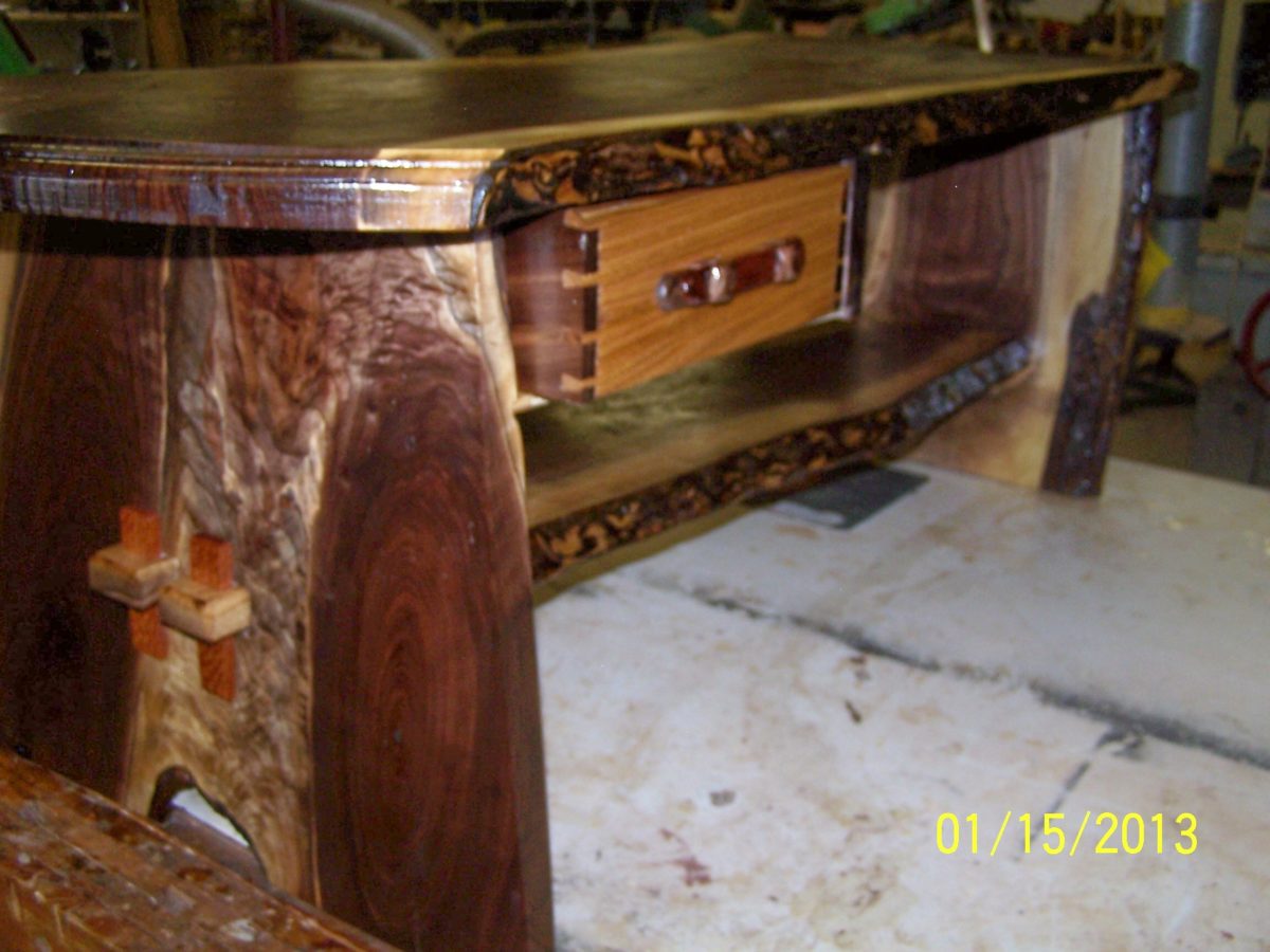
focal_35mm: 38
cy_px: 476
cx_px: 635
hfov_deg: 49.0
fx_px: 1394
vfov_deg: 37.7
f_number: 2.8
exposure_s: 1/60
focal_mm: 6.3
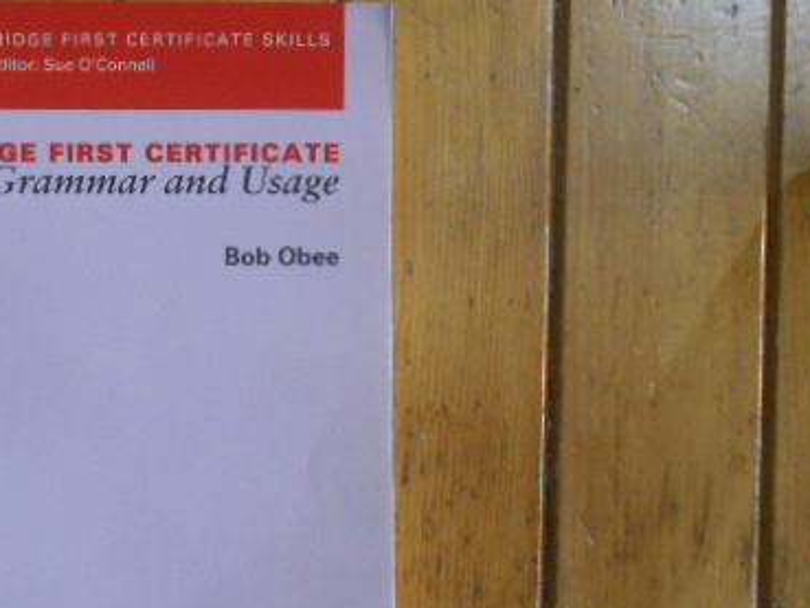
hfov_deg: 31.6
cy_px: 457
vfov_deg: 24.6
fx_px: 1381
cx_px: 134
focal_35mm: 59
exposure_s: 1/15
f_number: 3.6
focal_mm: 5.8
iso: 400
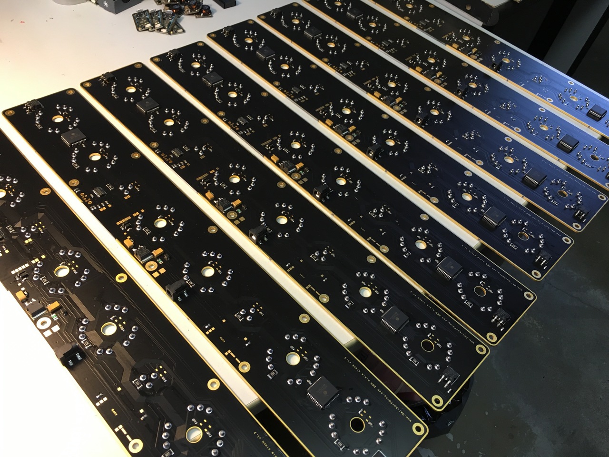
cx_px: 304
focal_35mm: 29
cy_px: 228
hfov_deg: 61.7
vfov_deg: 48.2
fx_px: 510
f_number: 2.2
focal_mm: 4.15
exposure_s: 1/33
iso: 50
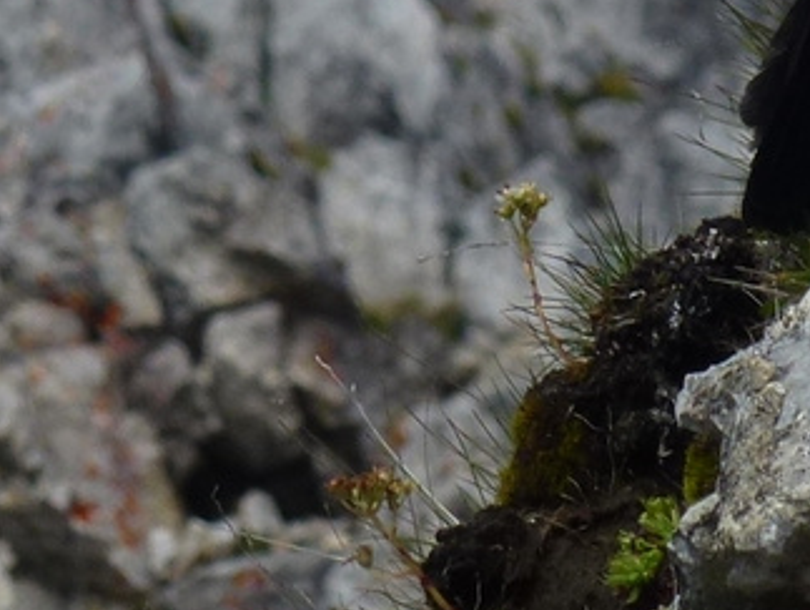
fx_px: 17522
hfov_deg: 2.6
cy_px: -427
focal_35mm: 748
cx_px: 514
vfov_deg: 2.0
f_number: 5.4
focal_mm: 30.1
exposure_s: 1/800
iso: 100
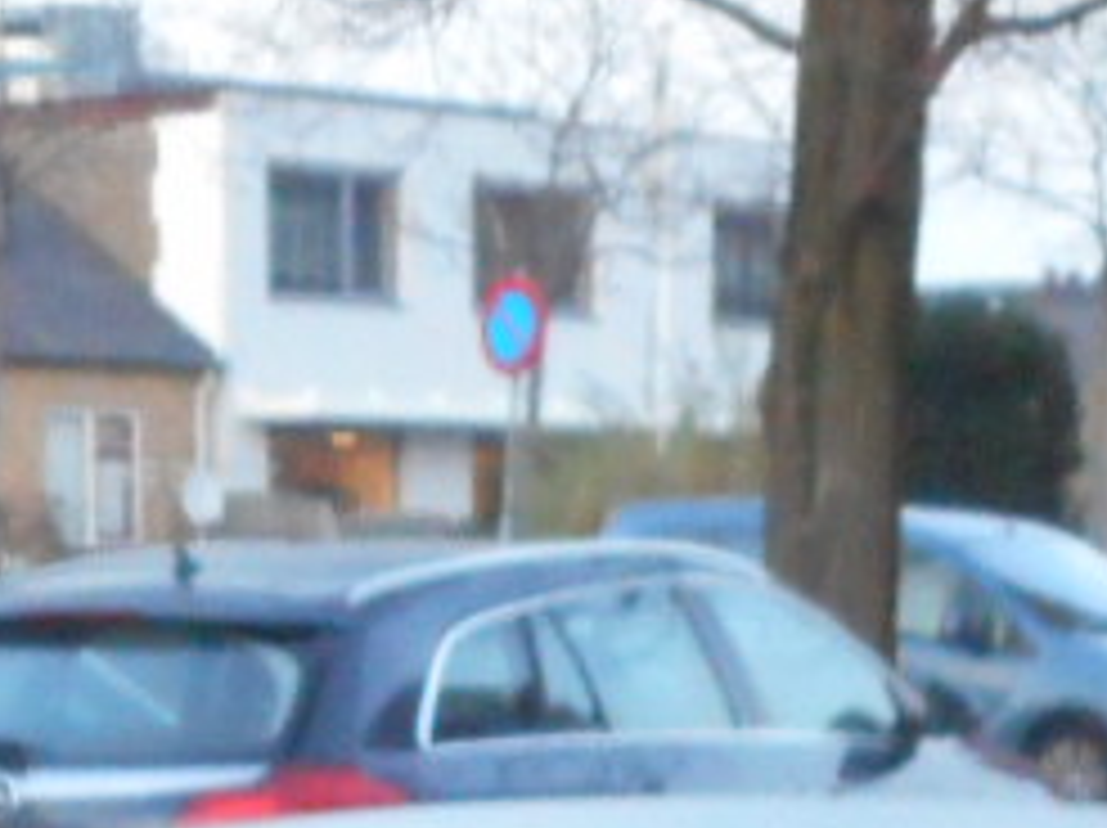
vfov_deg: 7.2
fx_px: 6038
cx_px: 621
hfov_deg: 10.5
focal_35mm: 189
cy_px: 2277
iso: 500
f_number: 4
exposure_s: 1/25
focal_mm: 5.2
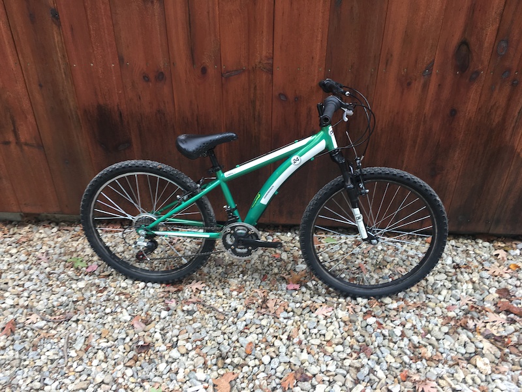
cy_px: 196
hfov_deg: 61.7
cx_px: 261
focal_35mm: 29
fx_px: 437
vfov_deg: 48.2
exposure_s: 1/60
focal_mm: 4.15
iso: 32
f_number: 2.2
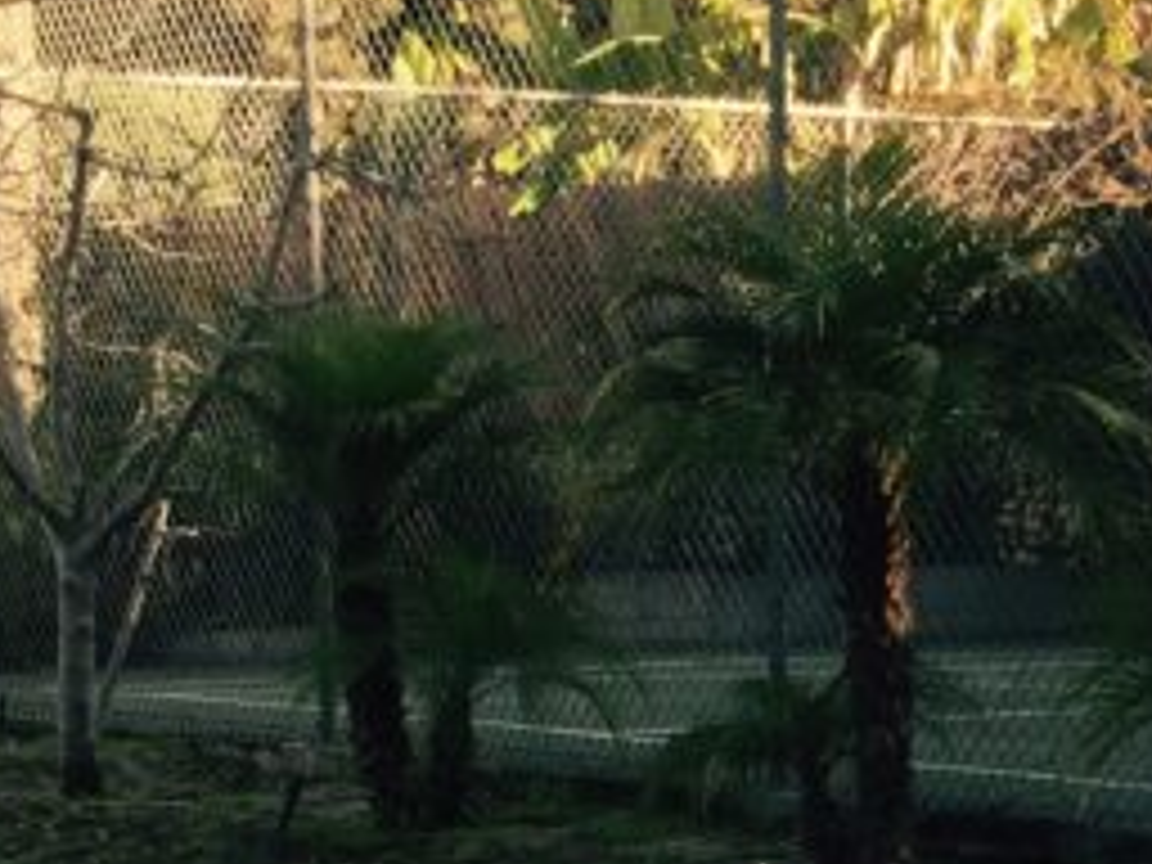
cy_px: 1665
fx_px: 4526
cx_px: 922
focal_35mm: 136
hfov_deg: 14.4
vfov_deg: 10.2
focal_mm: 4.15
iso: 32
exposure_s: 1/264
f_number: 2.2
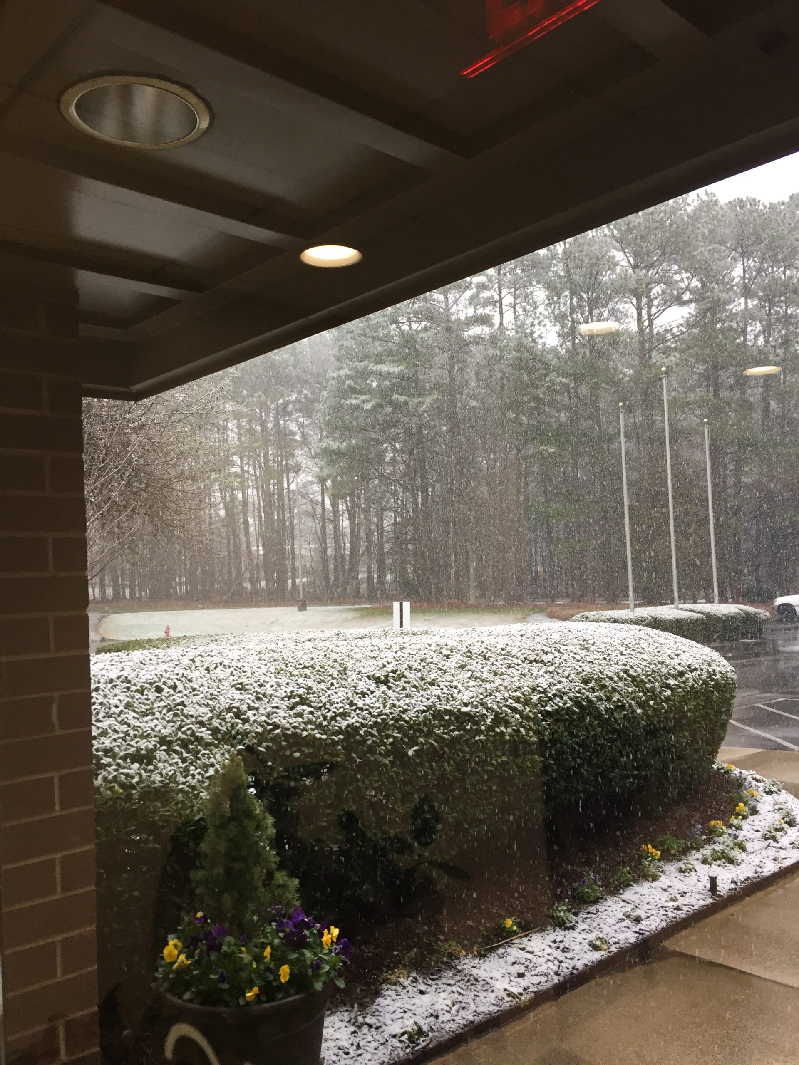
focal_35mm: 29
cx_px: 400
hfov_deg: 48.2
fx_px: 892
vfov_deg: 61.7
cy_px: 532
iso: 32
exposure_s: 1/30
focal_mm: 4.15
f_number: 2.2
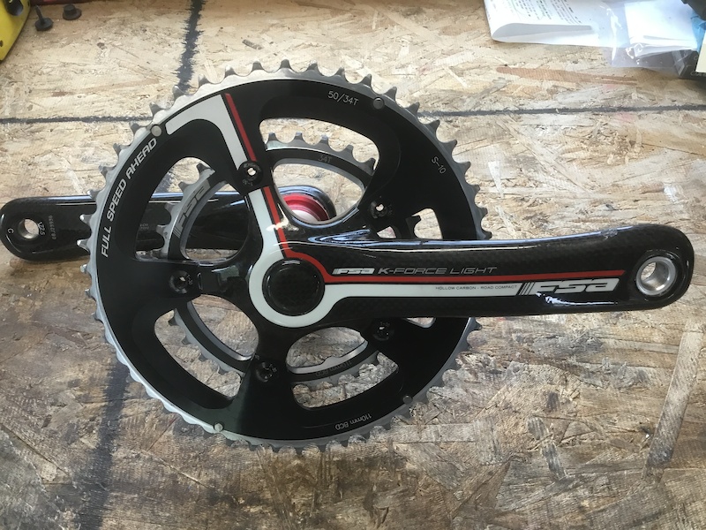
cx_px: 353
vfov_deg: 45.4
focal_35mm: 31
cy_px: 265
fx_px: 632
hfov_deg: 58.4
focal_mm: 3.3
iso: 25
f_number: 2.4
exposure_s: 1/40
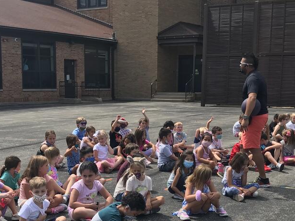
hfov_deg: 33.2
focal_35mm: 58
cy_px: 175
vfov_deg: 24.8
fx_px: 494
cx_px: 150
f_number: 1.8
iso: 20
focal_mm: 3.99
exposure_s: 1/1368
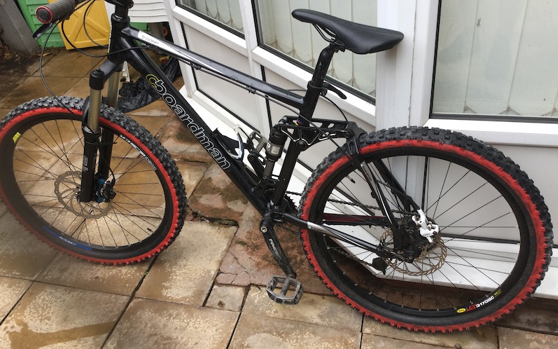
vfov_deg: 38.3
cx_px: 279
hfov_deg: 58.1
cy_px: 186
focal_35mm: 33
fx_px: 502
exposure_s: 1/100
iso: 25
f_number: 2.4
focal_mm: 3.3
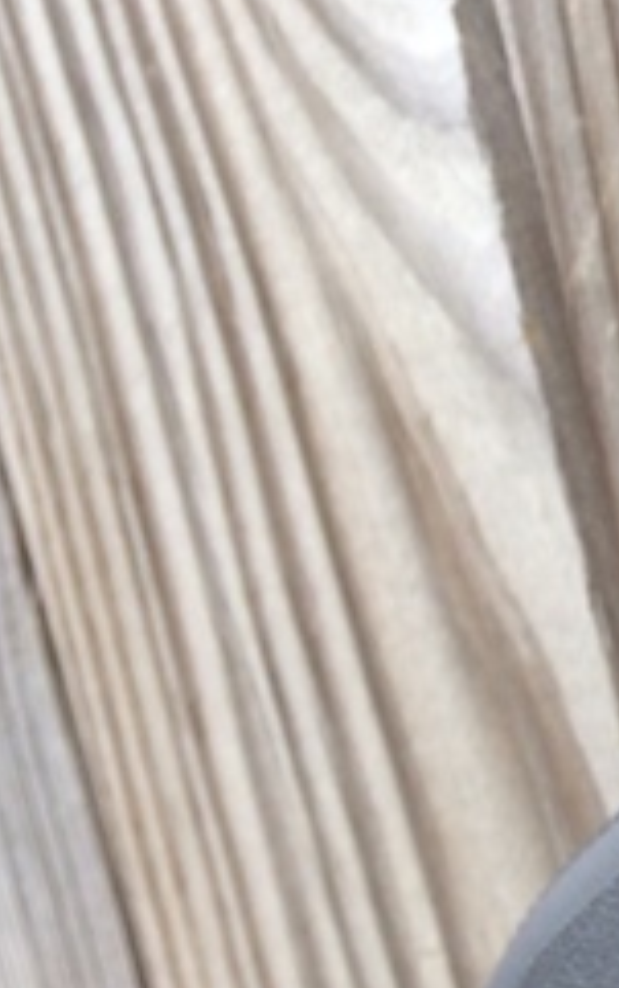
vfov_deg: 19.6
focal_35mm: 102
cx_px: 1533
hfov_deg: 10.8
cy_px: 1049
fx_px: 2748
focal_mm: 4.15
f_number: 2.2
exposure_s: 1/193
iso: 32
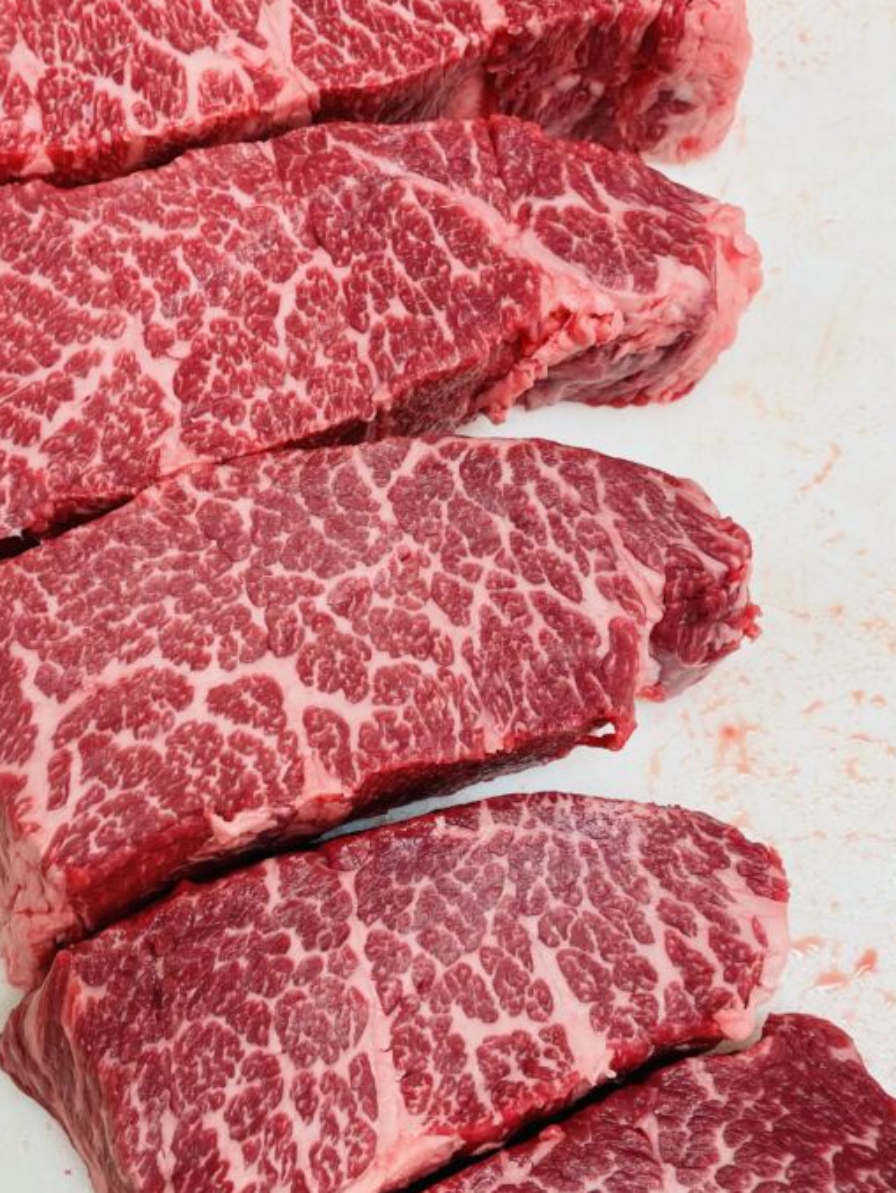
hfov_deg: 31.4
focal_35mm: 46
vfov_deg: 41.2
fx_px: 1587
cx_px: 327
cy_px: 591
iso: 64
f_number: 1.6
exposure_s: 1/63
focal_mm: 4.2
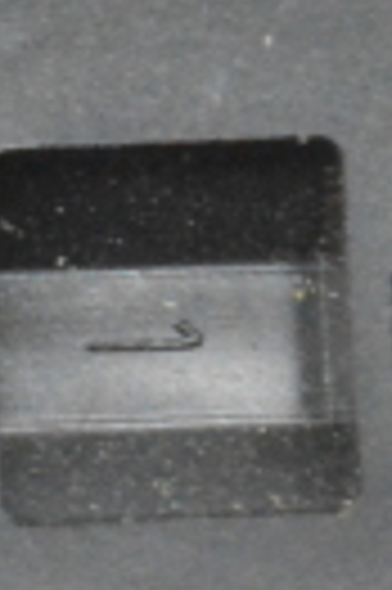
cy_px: 563
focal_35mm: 646
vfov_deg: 3.2
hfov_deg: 2.0
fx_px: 10577
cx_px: -1879
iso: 6400
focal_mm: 55
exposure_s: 1/200
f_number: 16
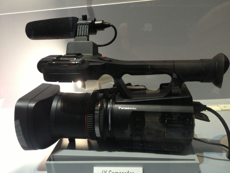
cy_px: 86
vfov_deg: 40.7
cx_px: 115
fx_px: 233
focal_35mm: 35
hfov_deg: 52.6
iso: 100
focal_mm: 4.28
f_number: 2.4
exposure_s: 1/20
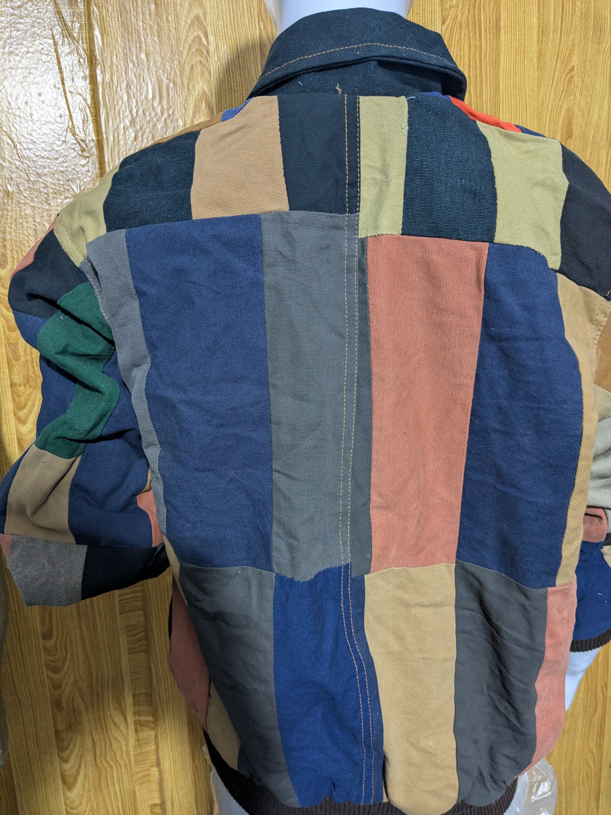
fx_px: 635
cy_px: 408
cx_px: 306
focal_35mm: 27
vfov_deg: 65.3
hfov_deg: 51.4
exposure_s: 1/25
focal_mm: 4.38
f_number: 1.73
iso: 214
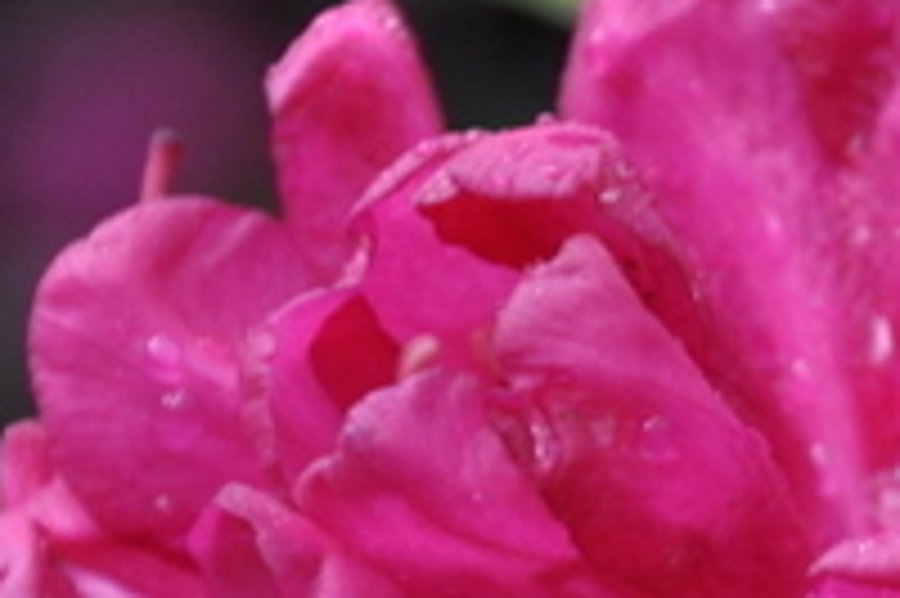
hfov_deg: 3.3
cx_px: 950
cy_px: 656
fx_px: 15737
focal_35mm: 630
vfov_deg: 2.2
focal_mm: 105
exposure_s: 1/60
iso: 560
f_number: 5.6
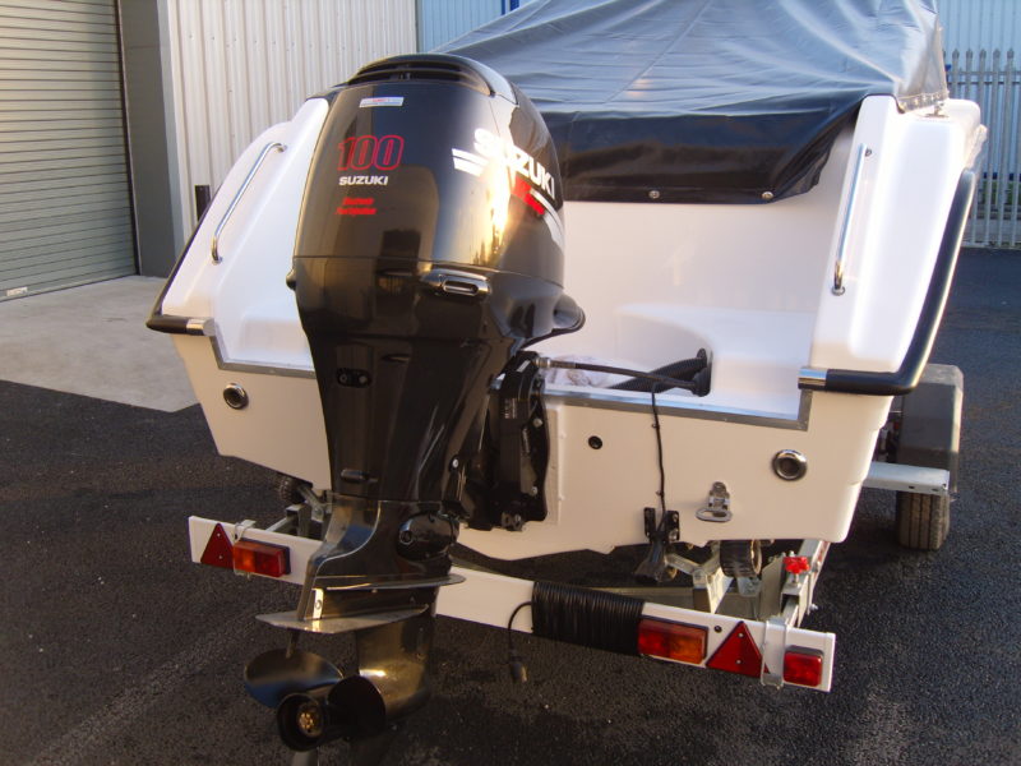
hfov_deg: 52.6
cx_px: 510
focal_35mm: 35
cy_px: 383
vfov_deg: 40.7
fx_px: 1032
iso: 80
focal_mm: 7.4
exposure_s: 1/90
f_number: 2.8
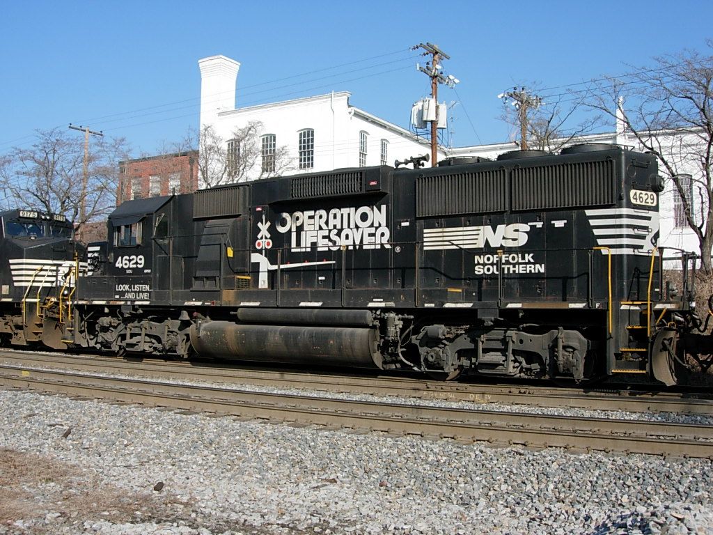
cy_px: 268
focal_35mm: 38
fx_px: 783
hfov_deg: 49.0
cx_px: 356
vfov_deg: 37.7
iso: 64
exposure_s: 1/627
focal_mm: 7.8
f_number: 4.8
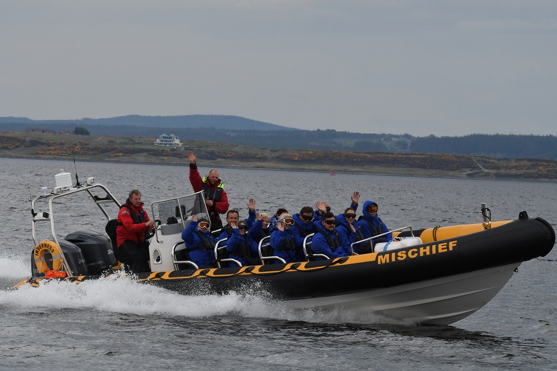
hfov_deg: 6.9
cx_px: 278
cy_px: 186
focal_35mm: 300
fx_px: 4640
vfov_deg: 4.6
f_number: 14
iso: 1000
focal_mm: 200
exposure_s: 1/800
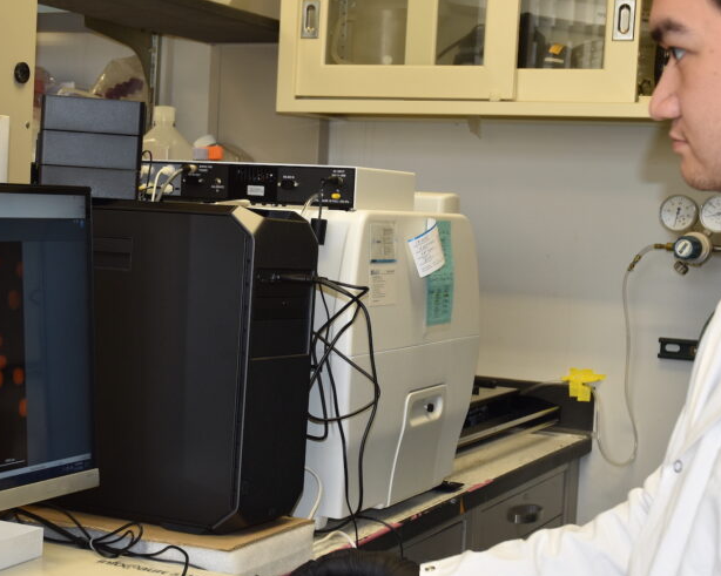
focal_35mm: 73
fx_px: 1553
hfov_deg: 26.1
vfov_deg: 21.0
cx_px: 272
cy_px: 277
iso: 450
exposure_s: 1/60
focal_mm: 31
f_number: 5.6
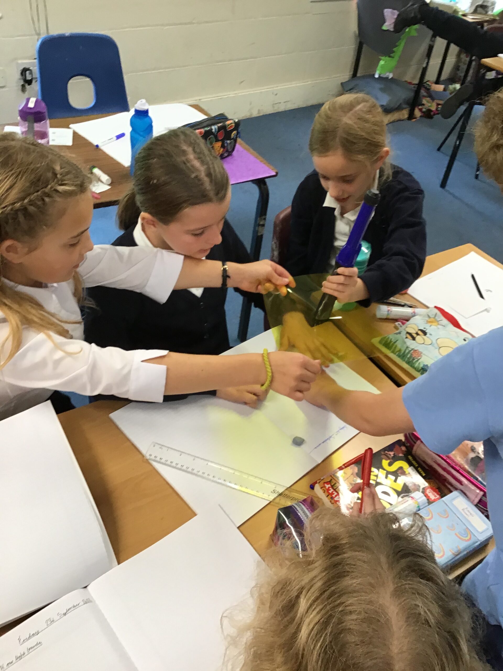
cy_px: 336
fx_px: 601
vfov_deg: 58.4
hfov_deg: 45.4
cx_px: 252
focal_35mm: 31
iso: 50
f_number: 2.4
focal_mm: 3.3
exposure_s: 1/33
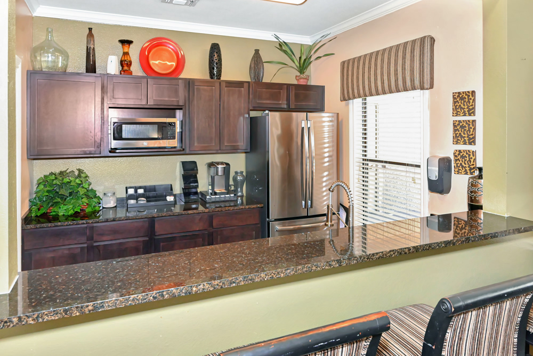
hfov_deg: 76.1
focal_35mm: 23
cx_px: 266
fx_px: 341
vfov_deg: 55.2
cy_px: 178
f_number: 8
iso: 6400
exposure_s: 1/60
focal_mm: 23
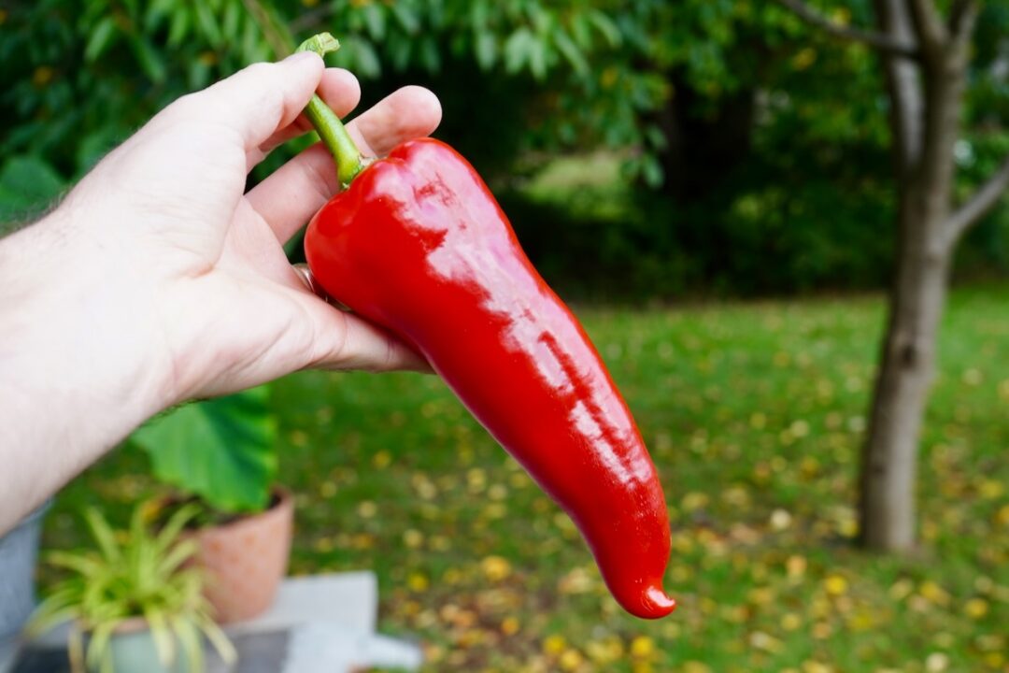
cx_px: 504
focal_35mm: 41
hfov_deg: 47.4
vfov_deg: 32.6
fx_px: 1149
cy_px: 336
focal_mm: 41
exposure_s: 1/160
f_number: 7.1
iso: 500
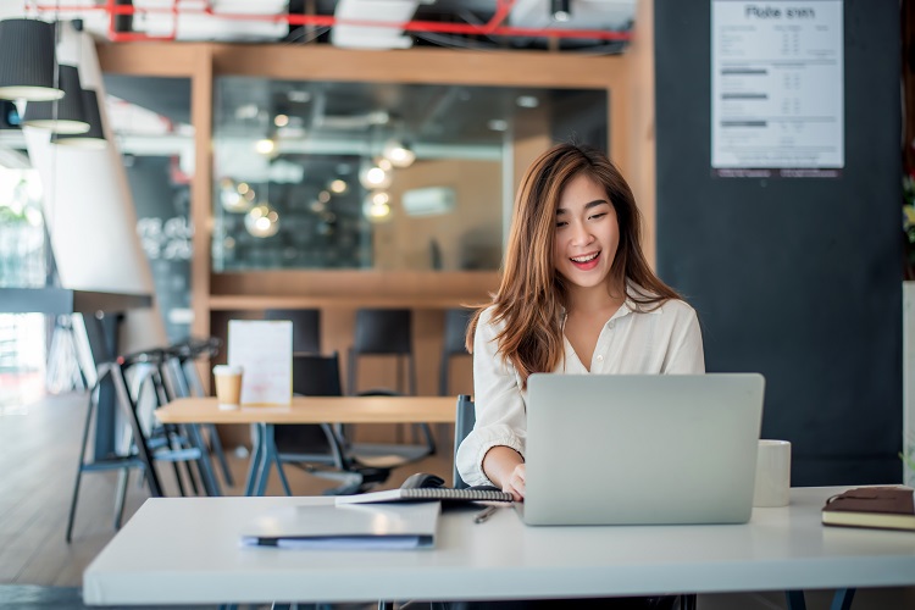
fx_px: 1271
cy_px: 305
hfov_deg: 39.6
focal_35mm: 50
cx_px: 458
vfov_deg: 27.0
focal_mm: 50
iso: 200
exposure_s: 1/250
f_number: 2.5
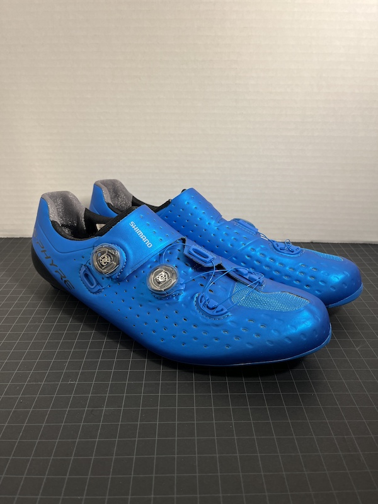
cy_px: 252
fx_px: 379
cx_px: 189
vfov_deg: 67.3
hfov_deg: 53.1
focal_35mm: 26
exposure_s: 1/120
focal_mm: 5.1
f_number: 1.6
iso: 80
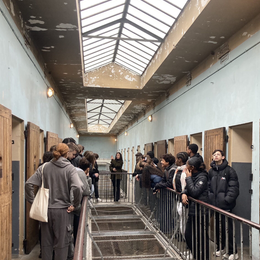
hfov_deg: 48.5
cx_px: 131
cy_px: 164
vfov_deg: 48.0
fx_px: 289
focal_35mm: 34
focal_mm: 3.99
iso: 125
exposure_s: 1/60
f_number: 1.8
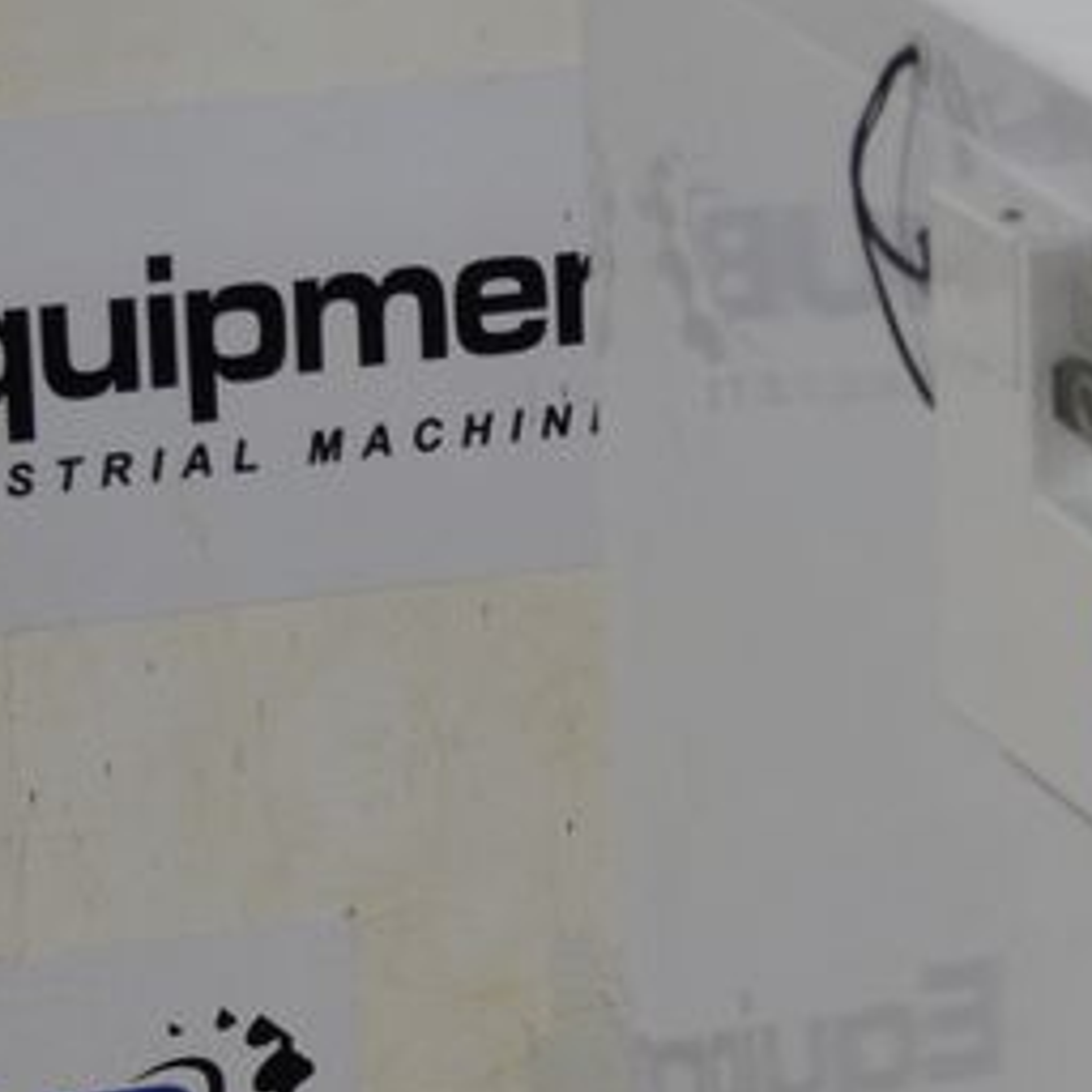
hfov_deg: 7.1
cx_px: 1762
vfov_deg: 7.2
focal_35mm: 241
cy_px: 1333
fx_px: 8612
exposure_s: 1/40
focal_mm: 35
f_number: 5
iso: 400
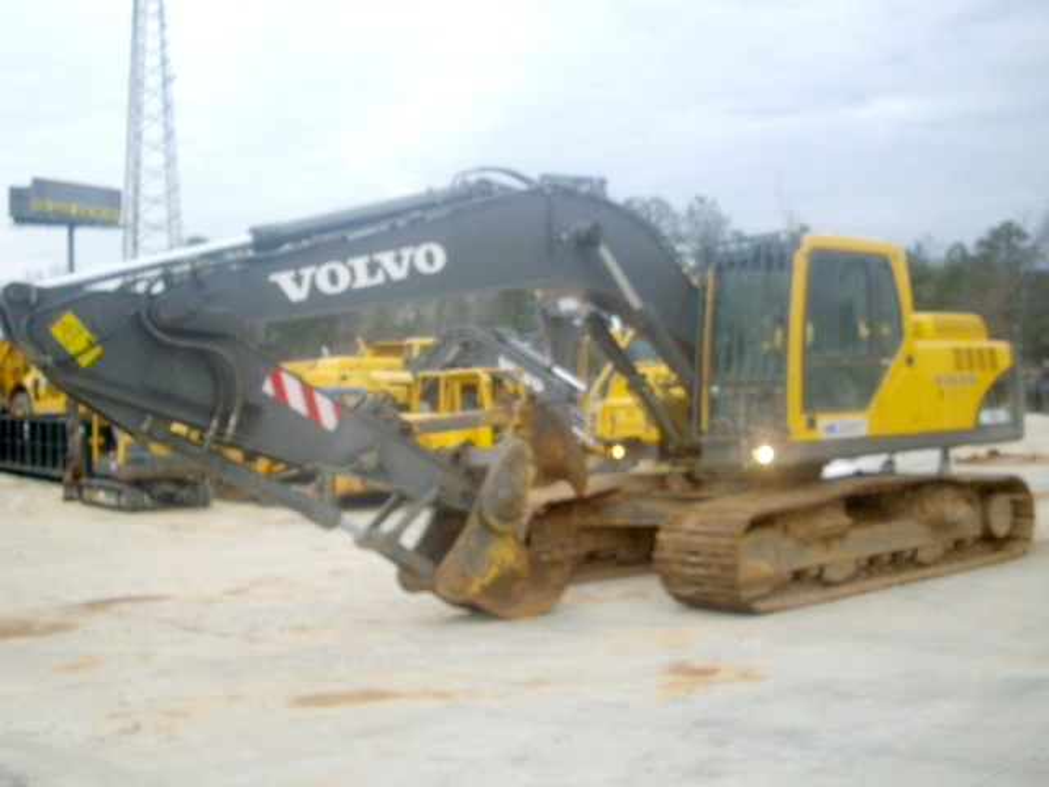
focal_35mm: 37
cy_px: 394
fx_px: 1121
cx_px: 524
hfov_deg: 50.1
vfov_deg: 38.7
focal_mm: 6.2
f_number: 2.8
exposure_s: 1/160
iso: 80
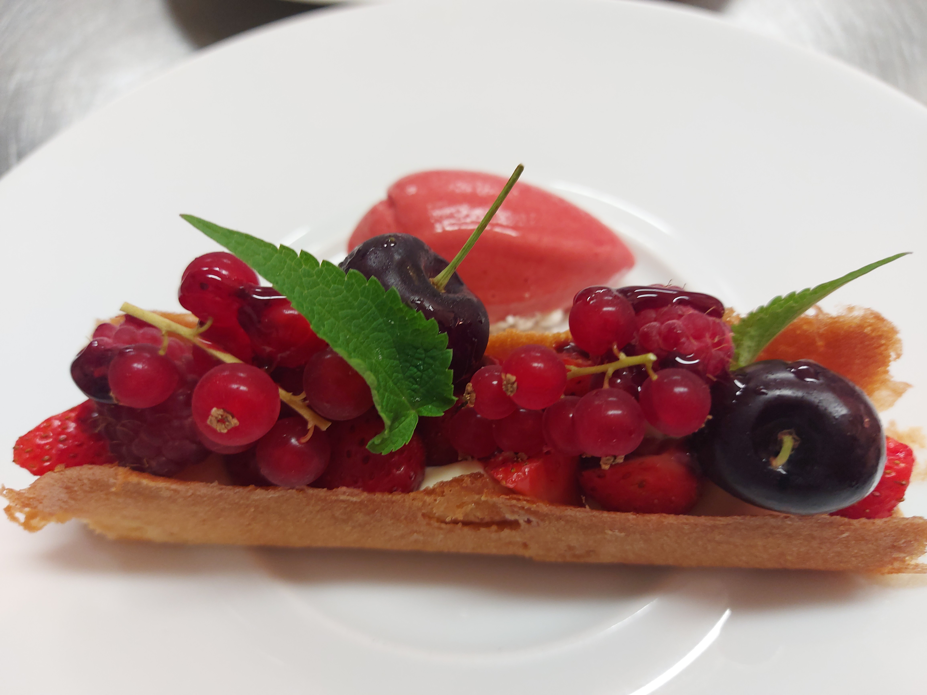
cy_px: 348
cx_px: 464
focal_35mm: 24
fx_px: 643
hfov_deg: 71.6
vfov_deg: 56.8
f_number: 1.8
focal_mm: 5.23
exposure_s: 1/50
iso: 160
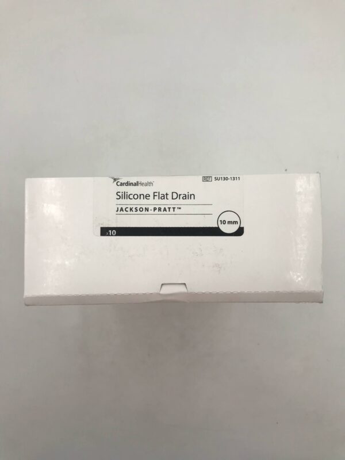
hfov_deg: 49.7
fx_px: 372
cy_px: 230
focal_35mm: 28
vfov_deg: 63.4
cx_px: 172
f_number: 1.8
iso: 25
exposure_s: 1/60
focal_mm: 3.99
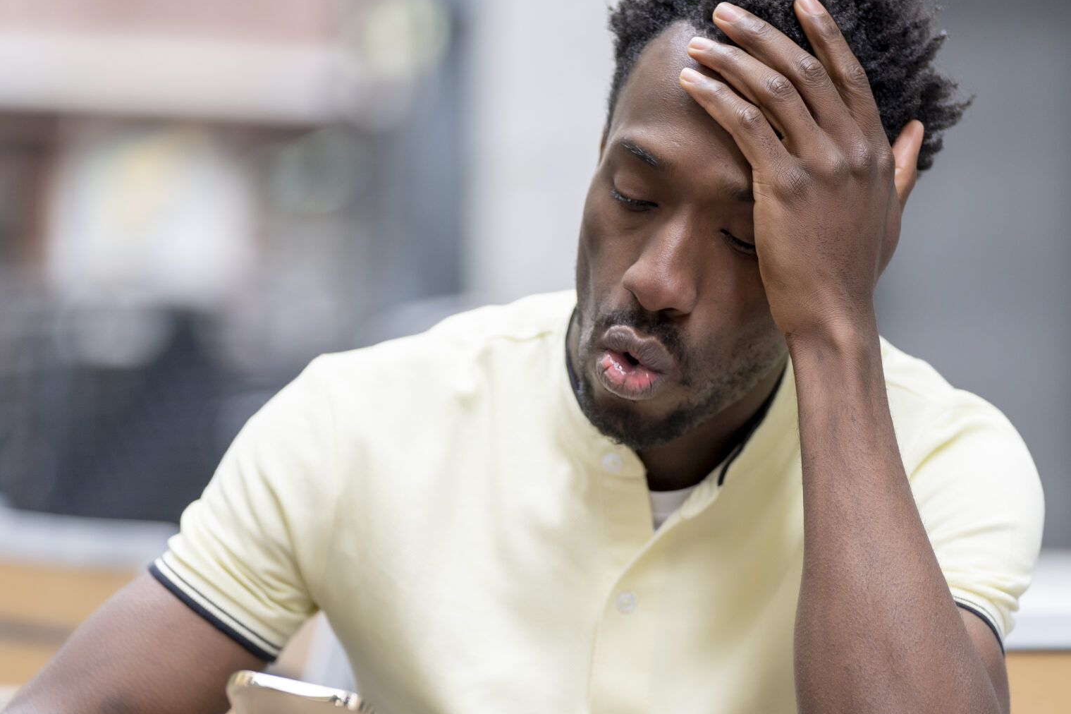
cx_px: 530
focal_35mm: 205
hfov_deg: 10.0
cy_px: 434
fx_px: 6097
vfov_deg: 6.7
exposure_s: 1/320
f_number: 2.8
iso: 500
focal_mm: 152
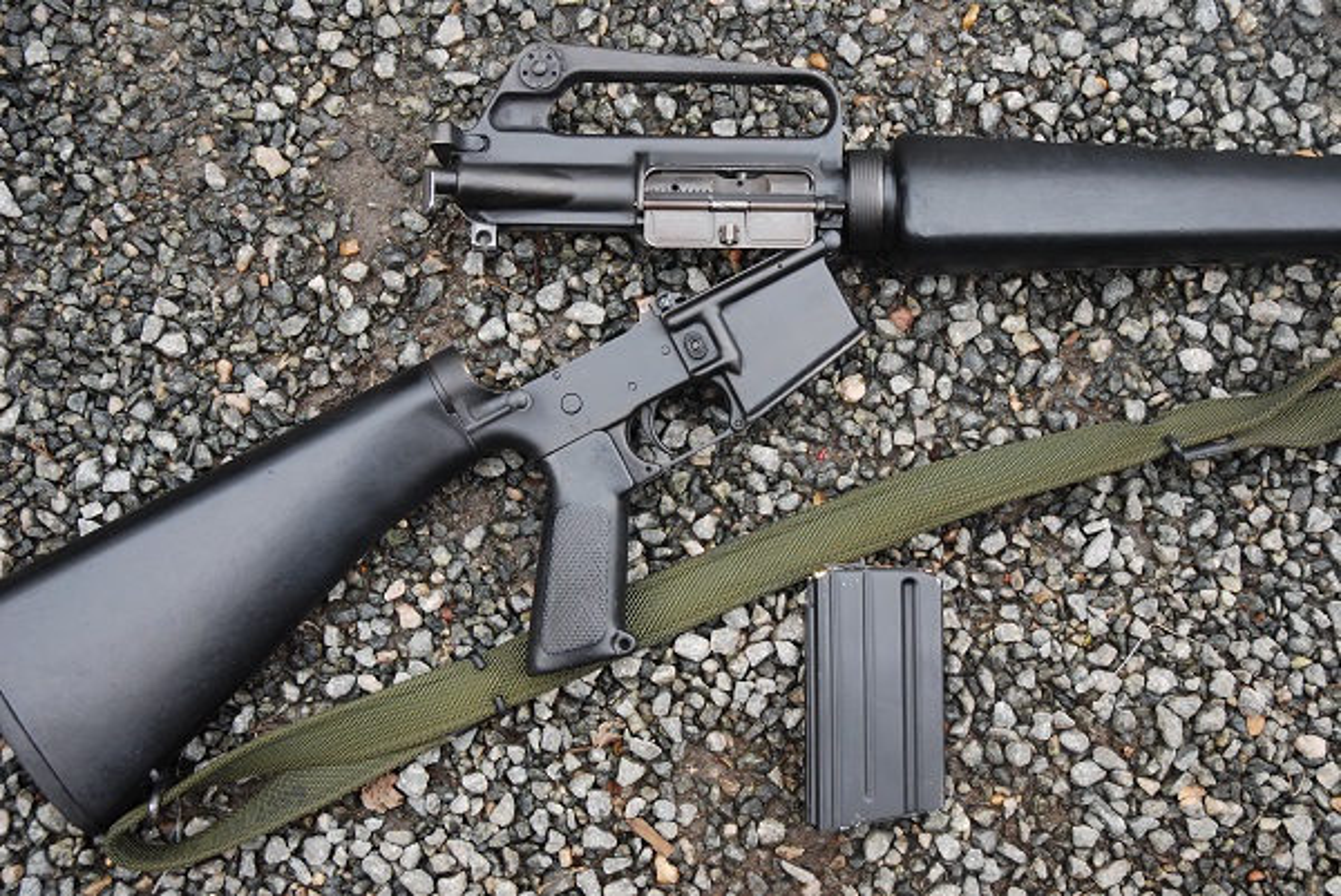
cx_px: 670
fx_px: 1733
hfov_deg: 42.3
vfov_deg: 29.0
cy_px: 448
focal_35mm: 46
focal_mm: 31
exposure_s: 1/60
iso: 200
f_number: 4
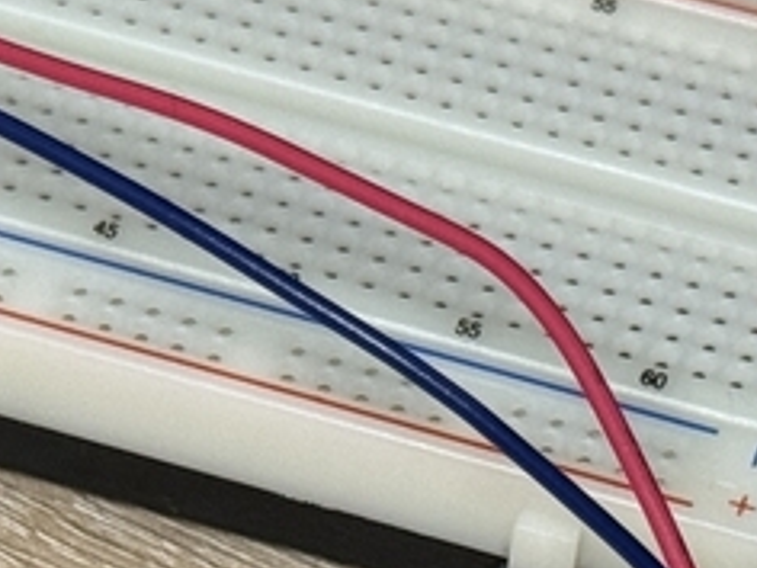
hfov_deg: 8.1
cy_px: 783
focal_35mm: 244
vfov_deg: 6.0
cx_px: 80
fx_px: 5336
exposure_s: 1/60
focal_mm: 6.86
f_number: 1.78
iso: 160
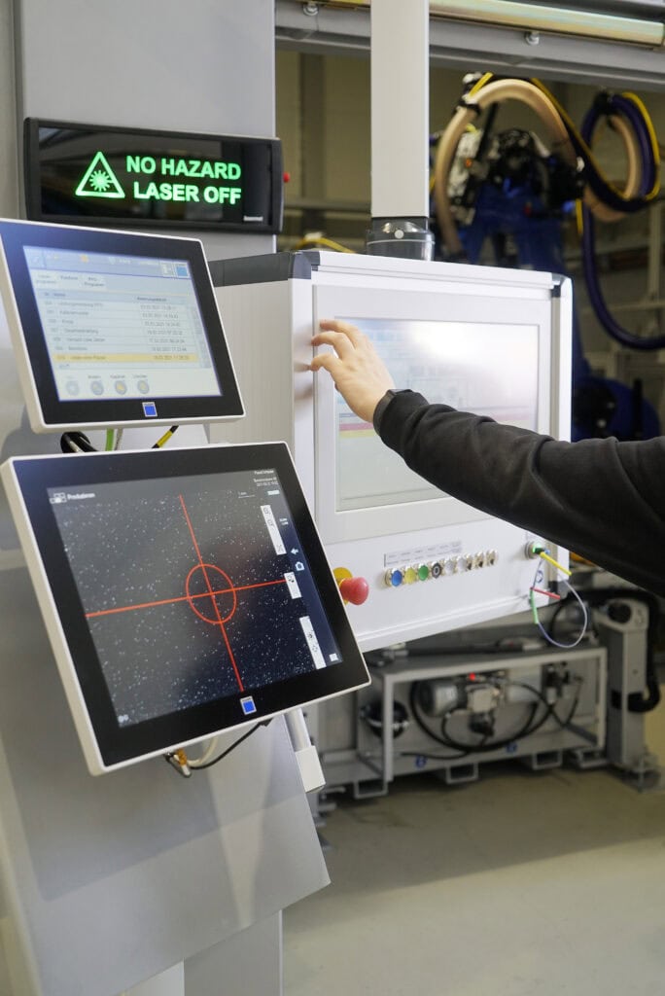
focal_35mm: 39
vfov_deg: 49.5
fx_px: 1079
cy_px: 498
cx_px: 332
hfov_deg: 34.3
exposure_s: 1/160
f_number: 4
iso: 640
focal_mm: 39
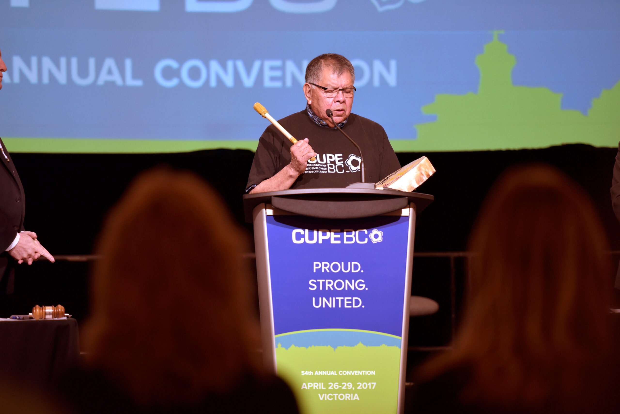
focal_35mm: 175
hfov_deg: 11.7
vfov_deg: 7.9
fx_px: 3015
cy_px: 207
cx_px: 310
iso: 1250
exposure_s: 1/250
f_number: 2.8
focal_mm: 175
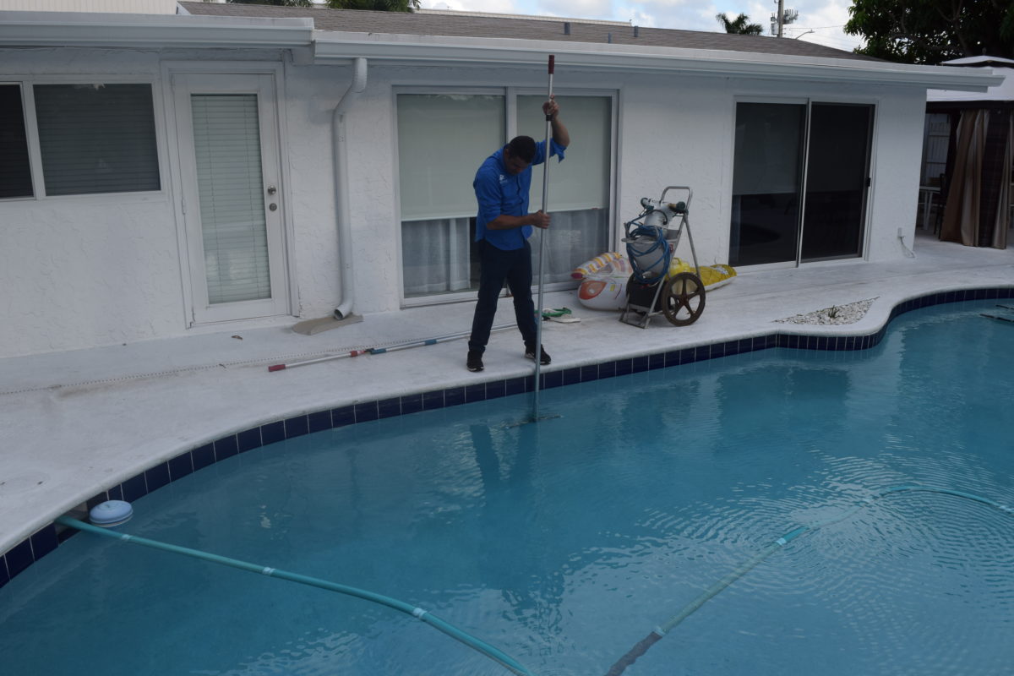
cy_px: 338
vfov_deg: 47.9
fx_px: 760
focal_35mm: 27
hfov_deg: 67.4
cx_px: 507
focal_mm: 18
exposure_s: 1/250
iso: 220
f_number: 8
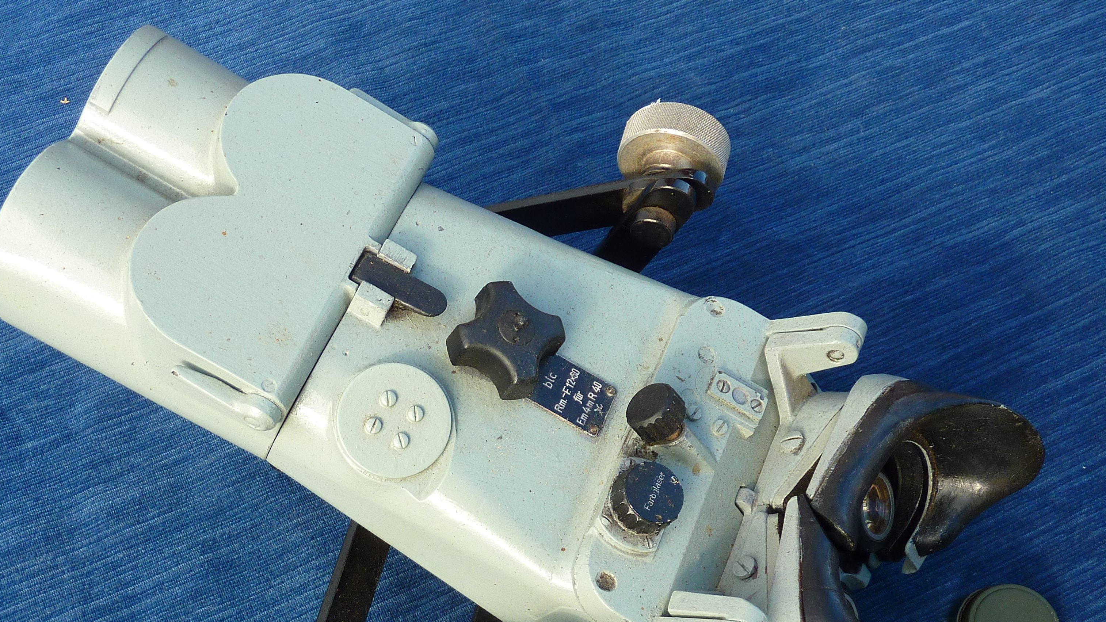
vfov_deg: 27.8
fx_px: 1232
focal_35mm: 42
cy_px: 488
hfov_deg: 48.3
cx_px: 488
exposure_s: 1/125
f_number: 4
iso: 80
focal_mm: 5.3
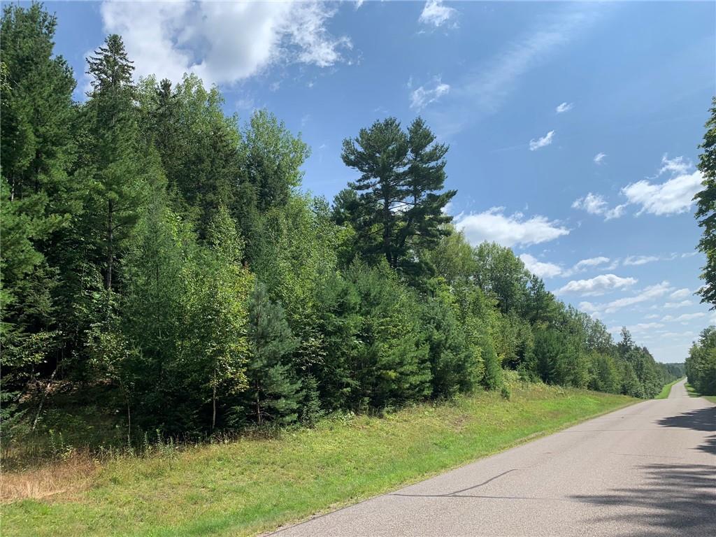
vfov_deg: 53.1
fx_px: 538
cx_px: 358
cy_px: 268
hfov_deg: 67.3
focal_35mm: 26
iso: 25
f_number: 1.8
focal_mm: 4.25
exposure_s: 1/2994
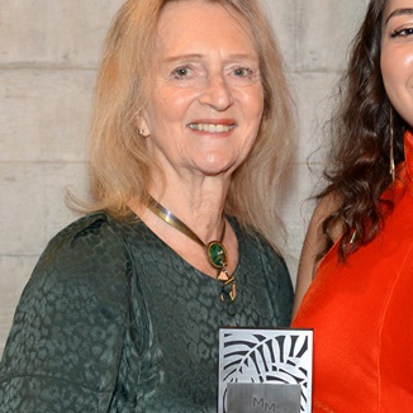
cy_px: 246
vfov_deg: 17.6
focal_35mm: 99
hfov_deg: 17.3
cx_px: 367
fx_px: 1336
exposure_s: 1/60
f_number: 4.5
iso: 1600
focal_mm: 38
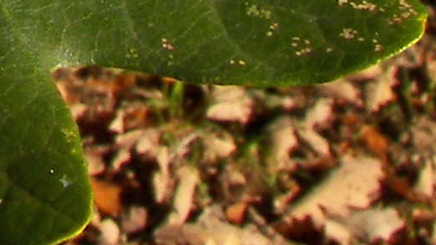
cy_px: -442
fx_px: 2266
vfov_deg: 5.8
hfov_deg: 10.5
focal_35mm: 196
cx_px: -277
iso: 100
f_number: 7.1
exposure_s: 1/320
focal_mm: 6
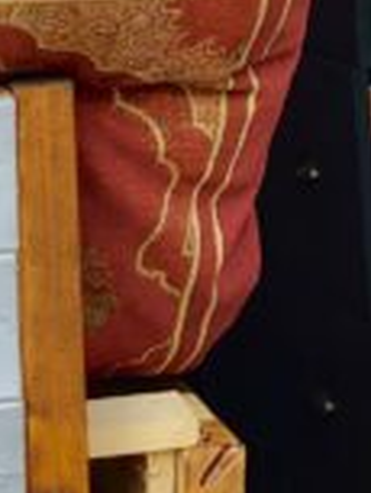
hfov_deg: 8.0
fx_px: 2669
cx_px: 219
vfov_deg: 10.3
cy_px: -168
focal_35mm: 187
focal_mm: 3.99
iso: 64
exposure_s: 1/120
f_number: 1.8
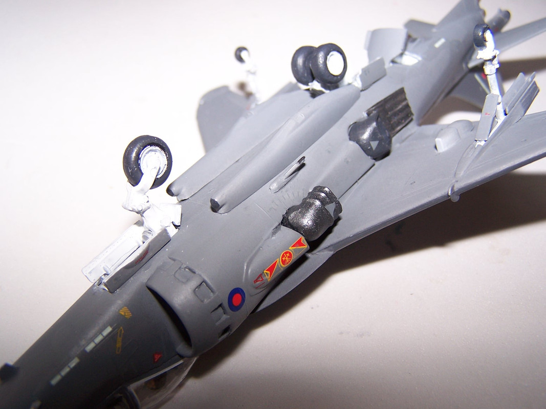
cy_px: 204
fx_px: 599
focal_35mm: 38
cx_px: 273
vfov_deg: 37.7
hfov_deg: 49.0
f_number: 2.8
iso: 80
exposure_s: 1/60
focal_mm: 6.3
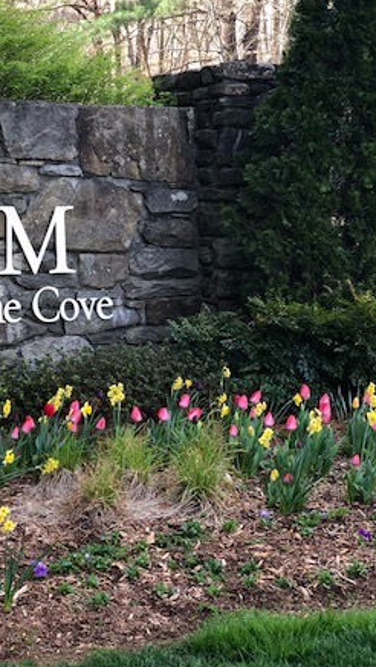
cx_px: -24
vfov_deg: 25.6
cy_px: 304
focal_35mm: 83
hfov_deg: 14.3
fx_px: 1470
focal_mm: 6
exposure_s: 1/60
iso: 25
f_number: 2.4
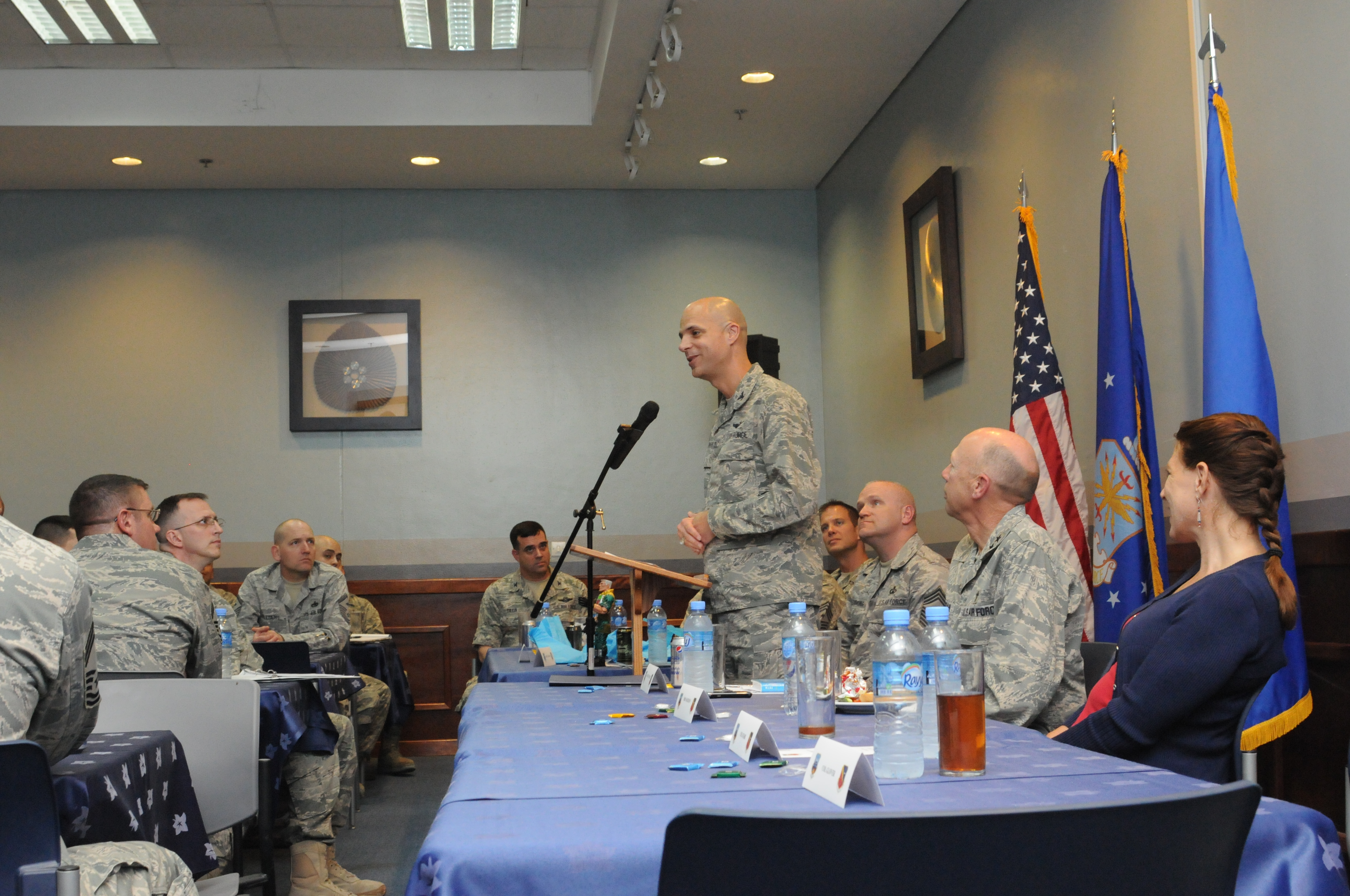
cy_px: 448
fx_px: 1573
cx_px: 675
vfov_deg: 31.8
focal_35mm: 42
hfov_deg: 46.4
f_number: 7.1
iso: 2000
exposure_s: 1/60
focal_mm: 28
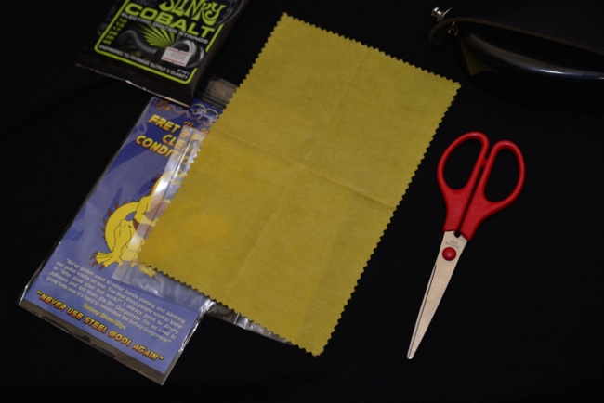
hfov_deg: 32.4
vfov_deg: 21.9
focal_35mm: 62
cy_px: 202
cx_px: 302
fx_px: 1041
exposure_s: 1/60
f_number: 4
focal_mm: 62
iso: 400
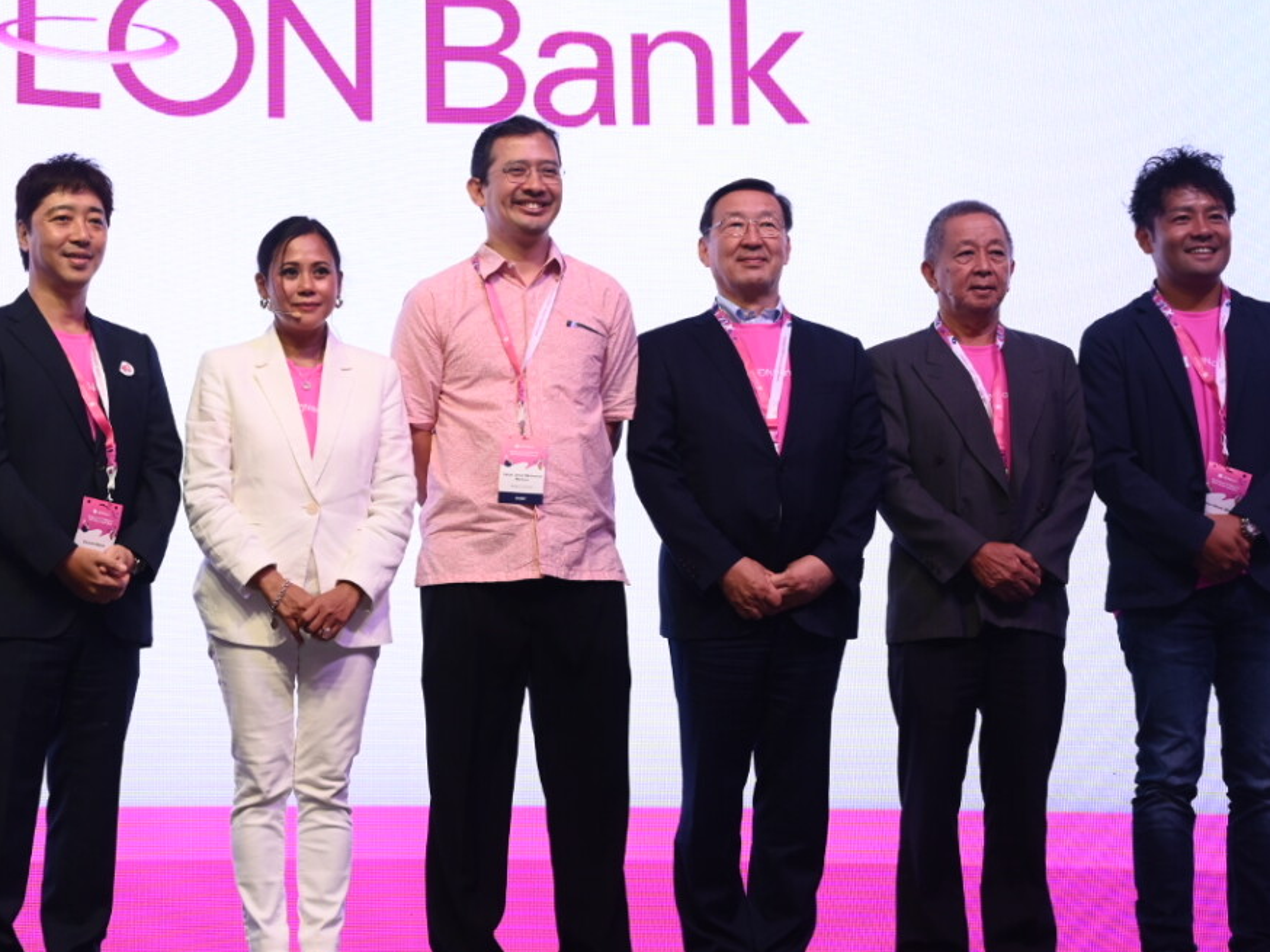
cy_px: 451
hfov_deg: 27.1
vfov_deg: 20.7
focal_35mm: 71
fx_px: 2604
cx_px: 323
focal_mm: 42
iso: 800
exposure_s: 1/200
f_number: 4.5
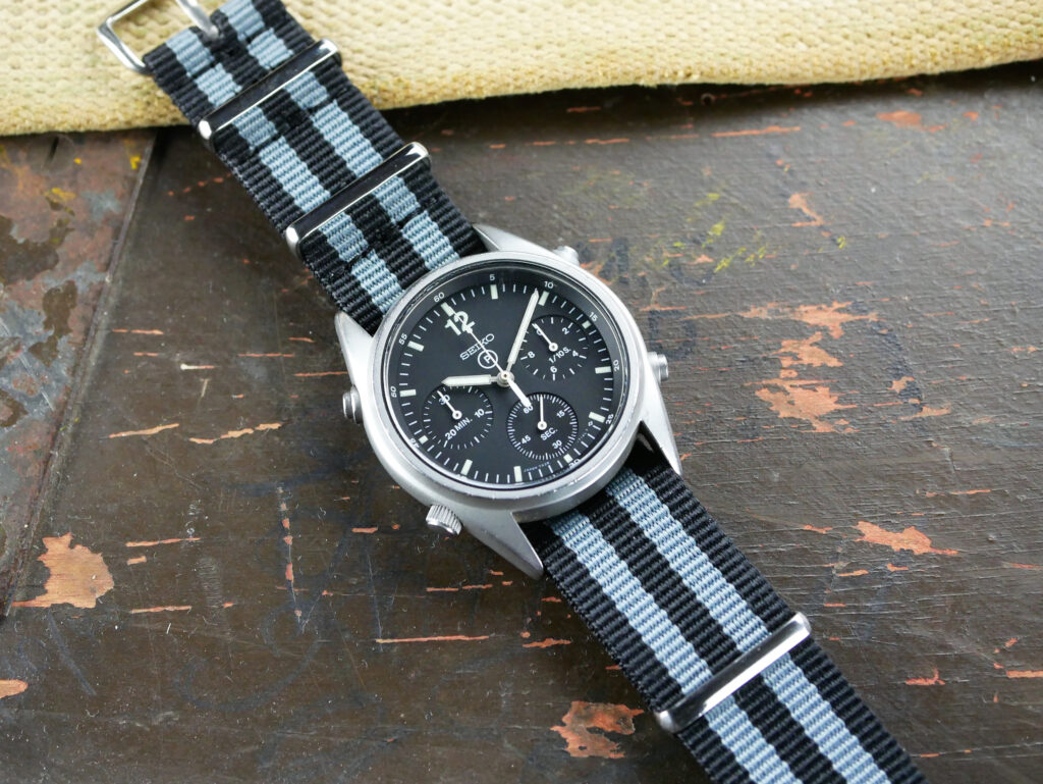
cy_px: 392
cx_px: 522
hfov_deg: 32.2
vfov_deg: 24.4
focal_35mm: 60
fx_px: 1809
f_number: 4.5
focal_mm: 30
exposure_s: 1/200
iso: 1600
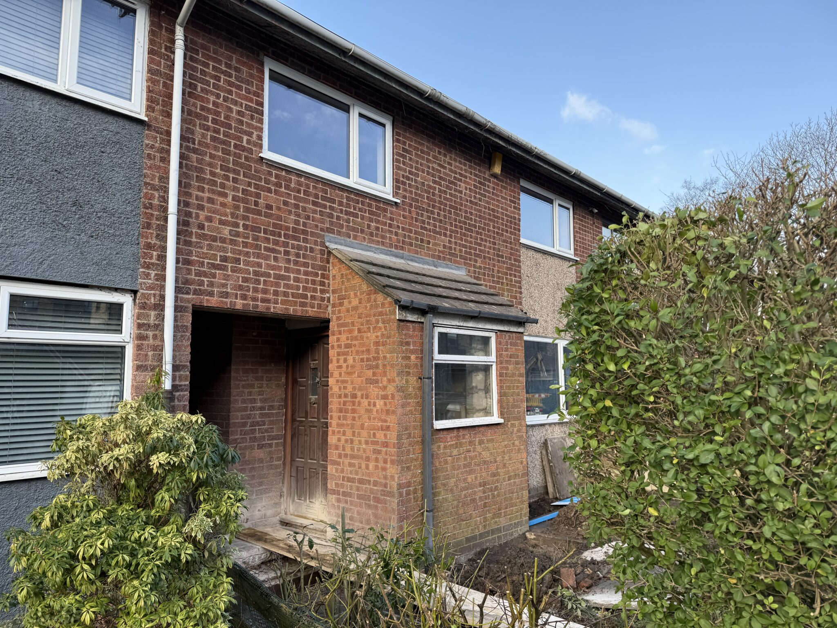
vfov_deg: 56.8
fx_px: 580
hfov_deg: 71.6
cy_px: 314
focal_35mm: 24
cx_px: 418
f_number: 1.78
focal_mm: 6.76
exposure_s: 1/423
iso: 80
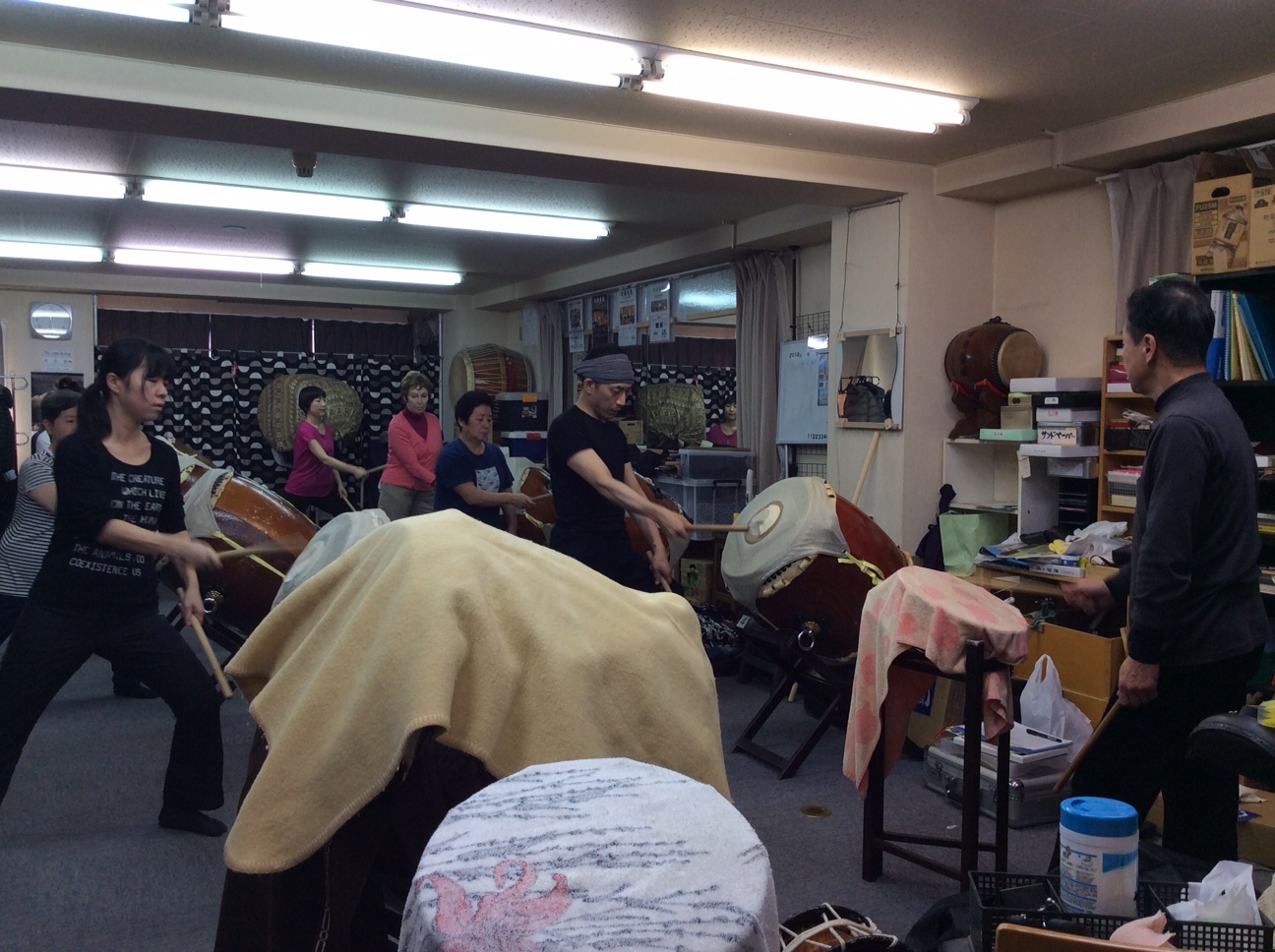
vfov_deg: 44.1
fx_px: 1177
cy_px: 476
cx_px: 638
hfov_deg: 56.9
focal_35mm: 32
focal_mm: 3.3
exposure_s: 1/50
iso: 40
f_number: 2.4
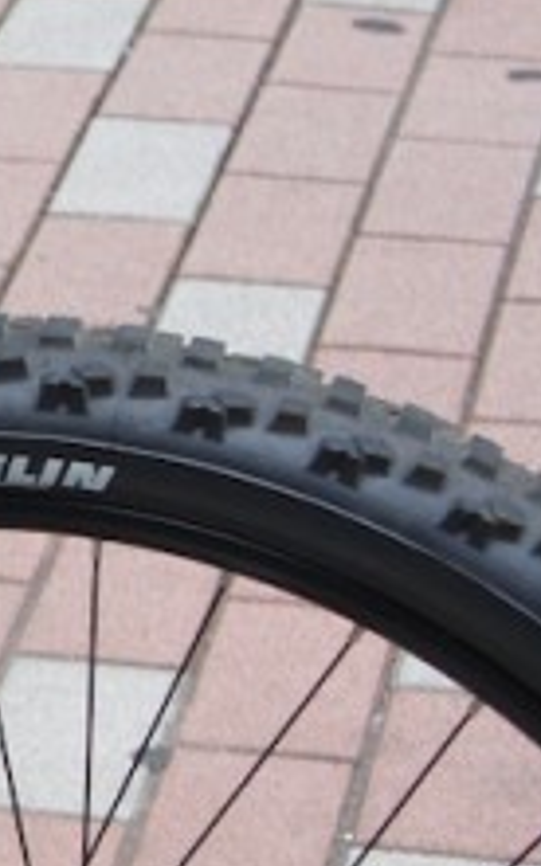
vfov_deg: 10.2
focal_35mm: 205
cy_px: 594
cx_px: -1121
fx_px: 4848
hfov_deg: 5.9
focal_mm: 29
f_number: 5
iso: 200
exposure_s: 1/80
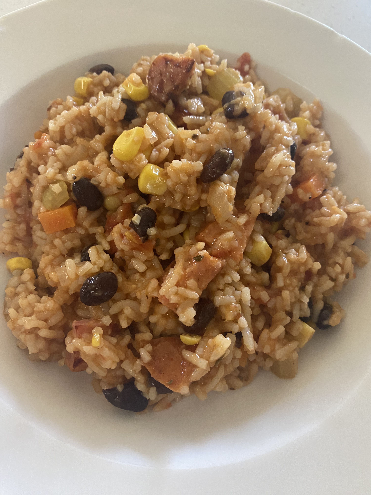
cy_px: 248
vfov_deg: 67.3
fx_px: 372
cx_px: 186
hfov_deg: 53.1
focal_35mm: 26
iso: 250
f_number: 1.8
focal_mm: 4.25
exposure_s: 1/60
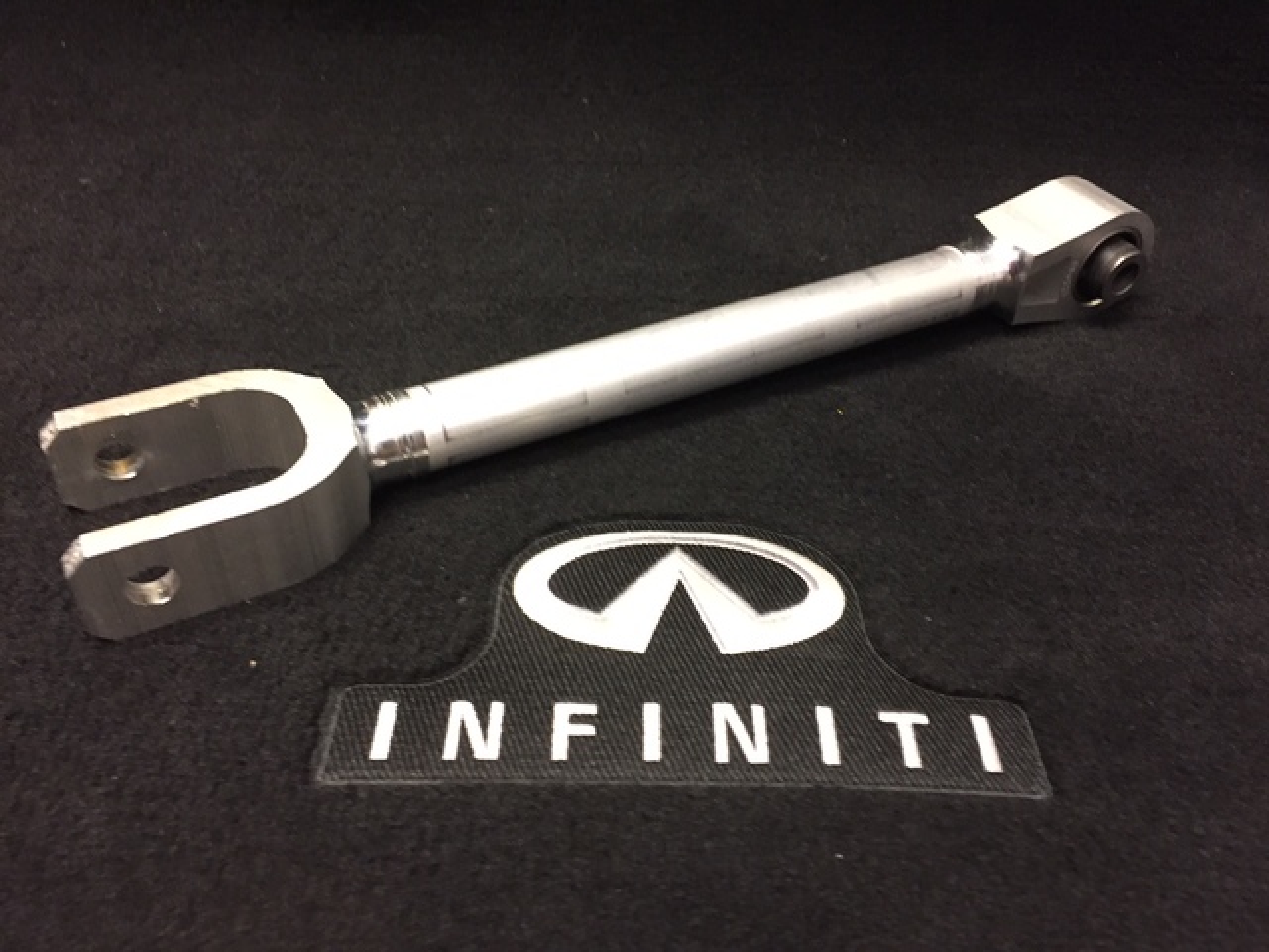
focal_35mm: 29
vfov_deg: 48.2
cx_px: 634
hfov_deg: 61.7
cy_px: 476
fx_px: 1063
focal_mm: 4.15
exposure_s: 1/24
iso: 250
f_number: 2.2
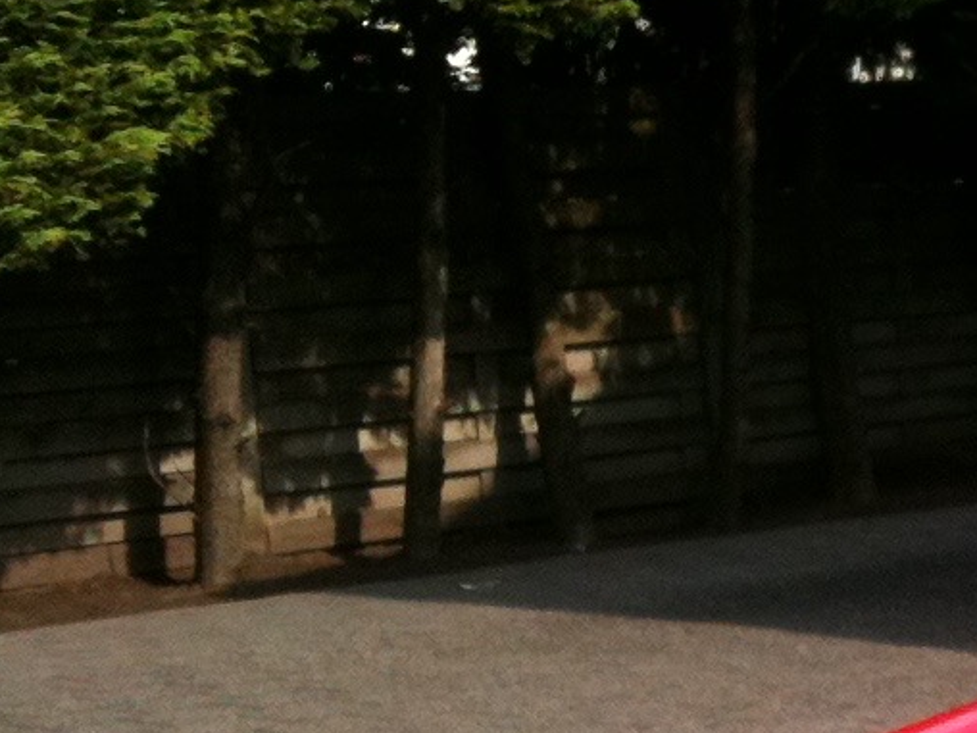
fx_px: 3980
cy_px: 929
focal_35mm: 141
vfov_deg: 10.3
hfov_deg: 12.6
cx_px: 1825
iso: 64
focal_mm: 3.85
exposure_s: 1/683
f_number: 2.8
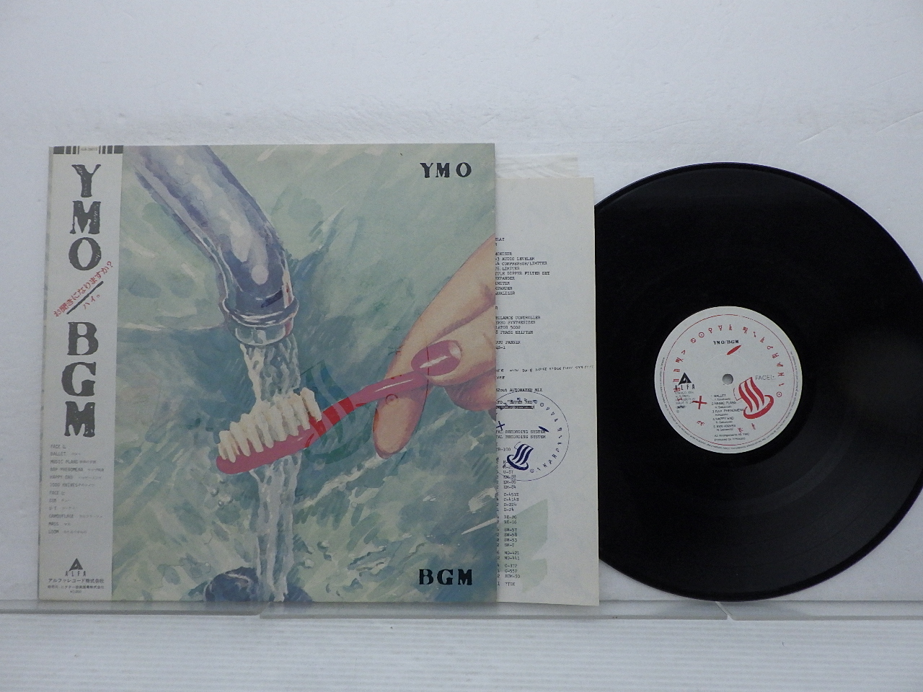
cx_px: 462
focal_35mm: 28
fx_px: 747
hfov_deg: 63.4
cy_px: 346
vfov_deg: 49.7
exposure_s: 1/160
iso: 400
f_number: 4.2
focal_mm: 5
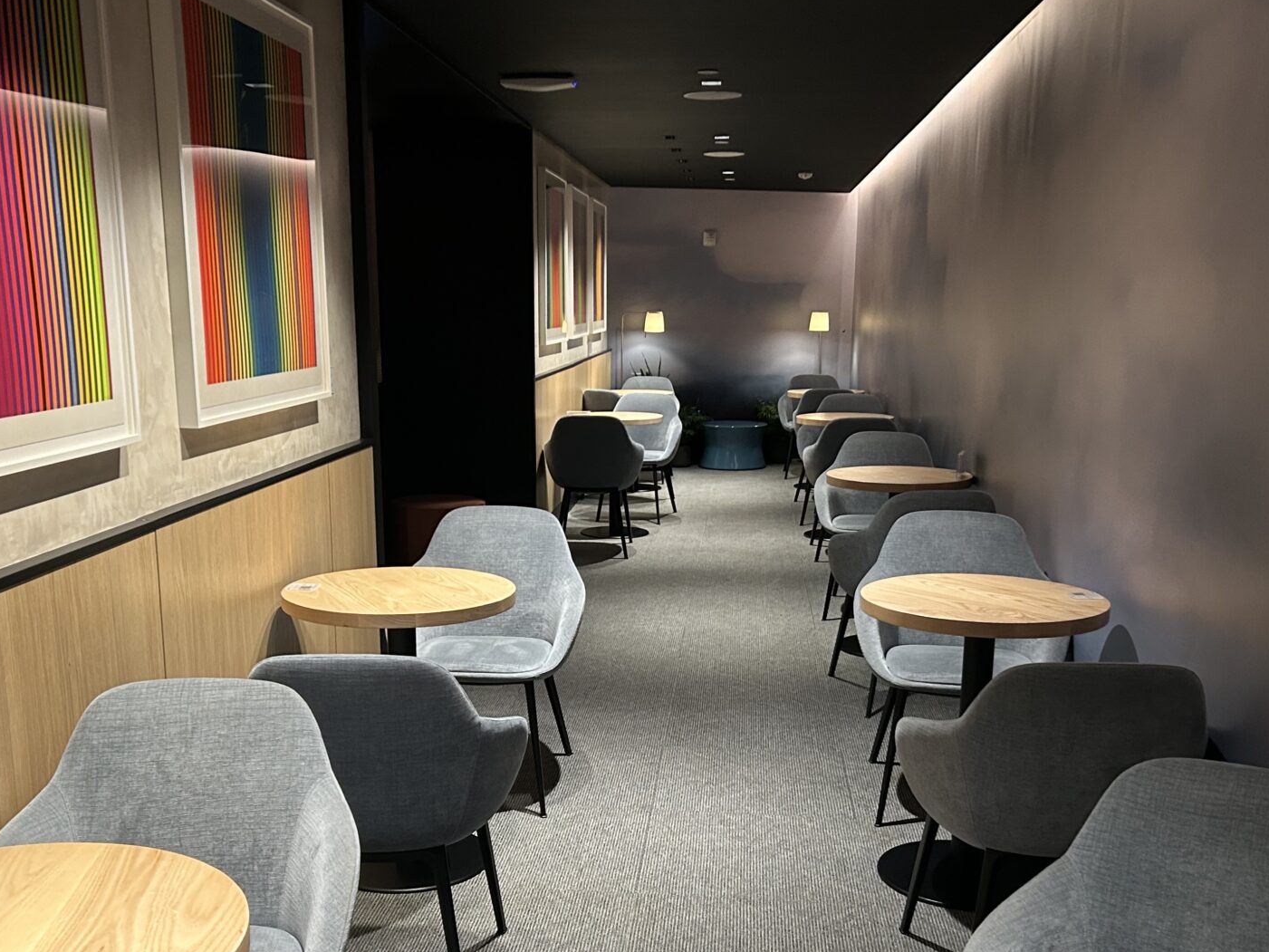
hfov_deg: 49.0
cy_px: 628
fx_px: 1393
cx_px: 605
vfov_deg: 37.4
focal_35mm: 38
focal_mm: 5.7
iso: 250
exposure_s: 1/50
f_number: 1.5
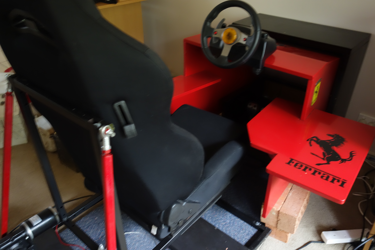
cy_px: 125
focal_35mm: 31
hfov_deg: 60.3
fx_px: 323
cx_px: 188
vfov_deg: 42.3
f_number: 2.2
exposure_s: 1/13
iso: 800
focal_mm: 11.46
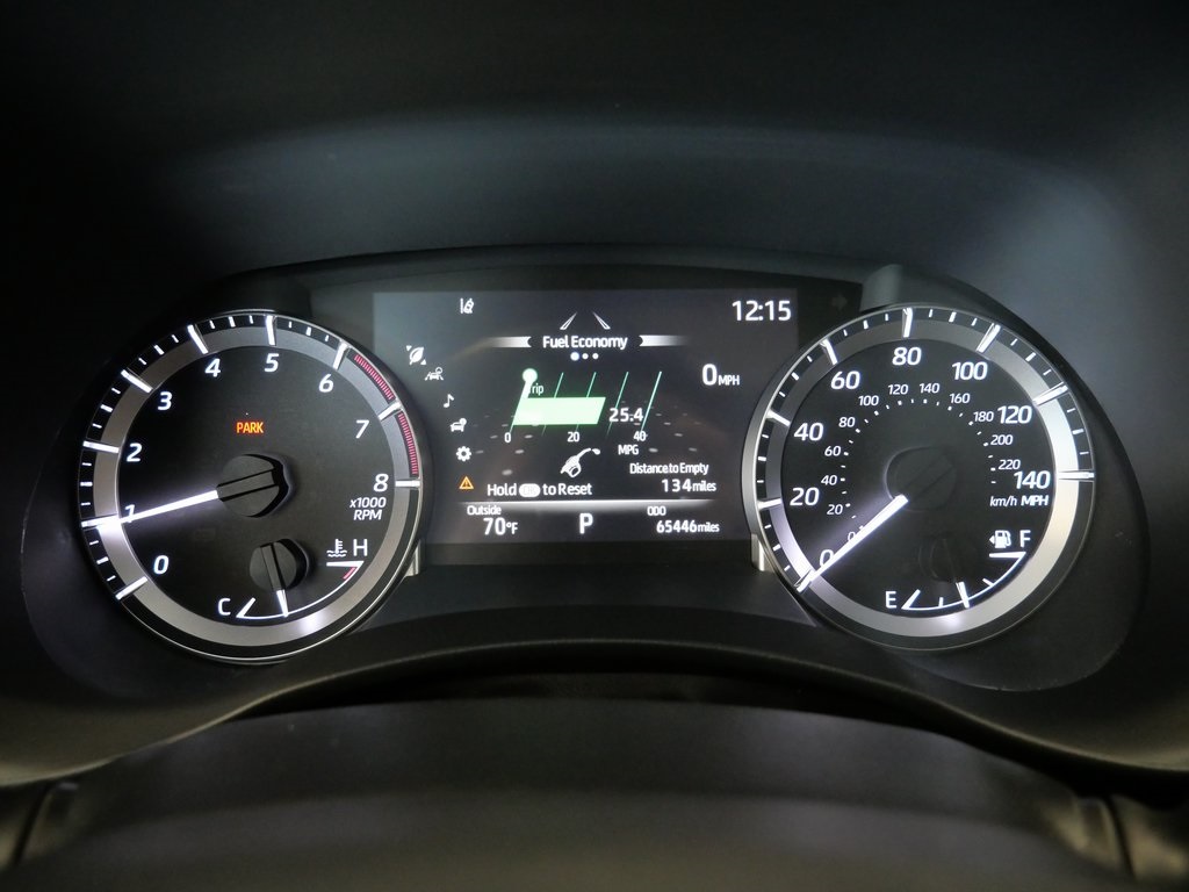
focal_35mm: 24
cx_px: 594
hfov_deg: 71.6
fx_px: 824
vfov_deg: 56.8
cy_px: 446
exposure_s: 1/40
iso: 3200
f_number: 3.5
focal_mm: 12
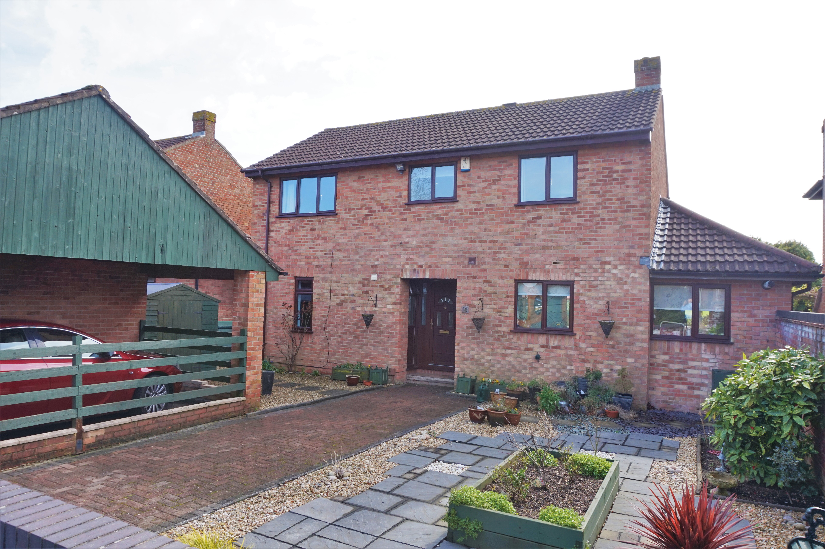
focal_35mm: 24
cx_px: 412
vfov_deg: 53.1
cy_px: 274
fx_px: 550
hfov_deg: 73.8
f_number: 9
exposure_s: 1/100
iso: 100
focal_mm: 16
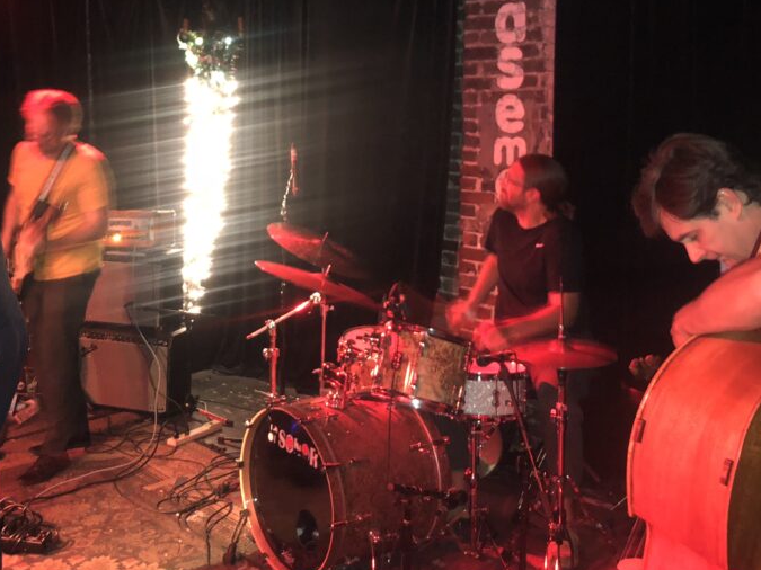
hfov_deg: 42.9
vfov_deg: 32.5
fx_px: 967
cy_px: 169
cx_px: 328
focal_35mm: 44
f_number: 1.8
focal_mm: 3.99
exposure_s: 1/4
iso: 320
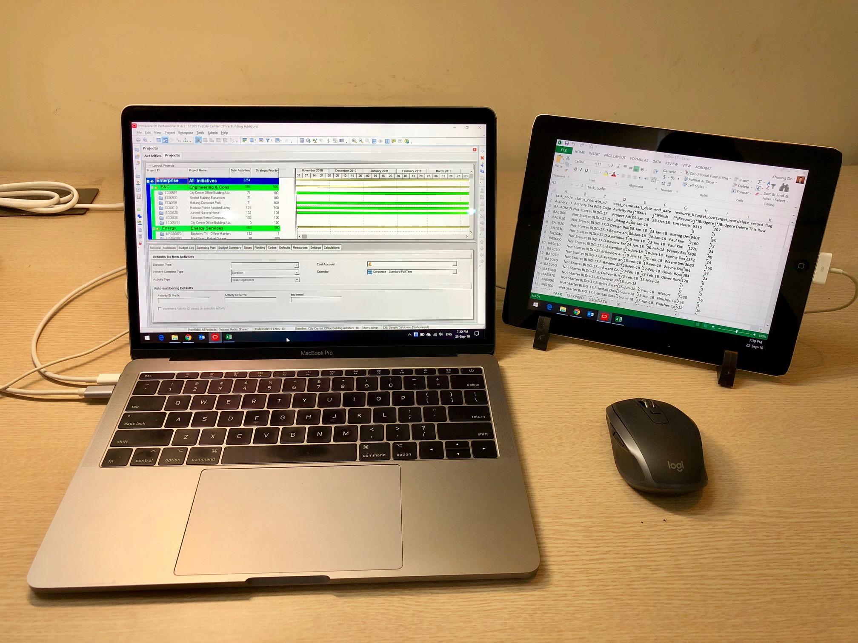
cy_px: 322
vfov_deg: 49.7
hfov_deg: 63.4
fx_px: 694
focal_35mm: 28
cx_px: 429
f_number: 1.8
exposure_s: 1/33
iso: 25
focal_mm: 4
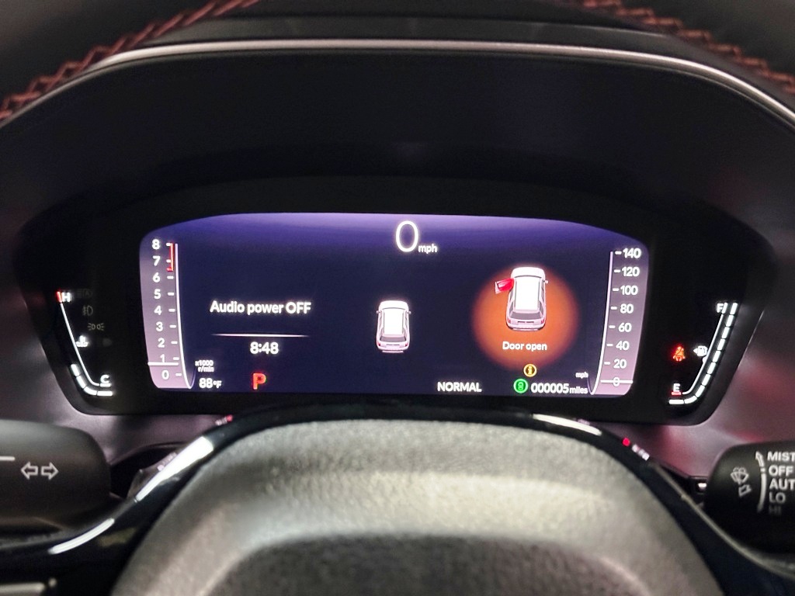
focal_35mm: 48
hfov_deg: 39.7
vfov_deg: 30.3
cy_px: 298
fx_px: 1102
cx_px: 398
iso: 640
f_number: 1.78
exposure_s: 1/30
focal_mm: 6.86
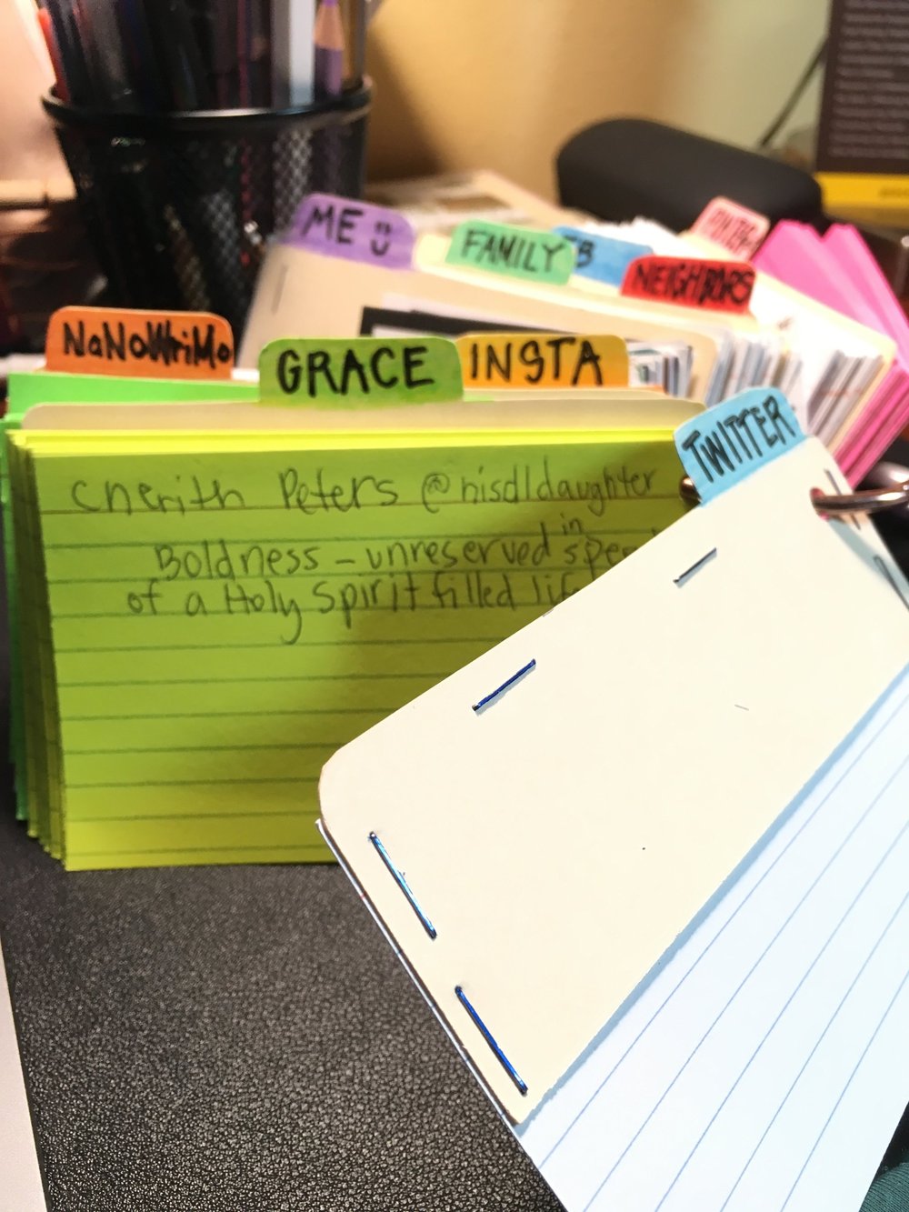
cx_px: 454
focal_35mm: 29
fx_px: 1015
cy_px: 606
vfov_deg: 61.7
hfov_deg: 48.2
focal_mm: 4.15
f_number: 2.2
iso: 64
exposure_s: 1/30
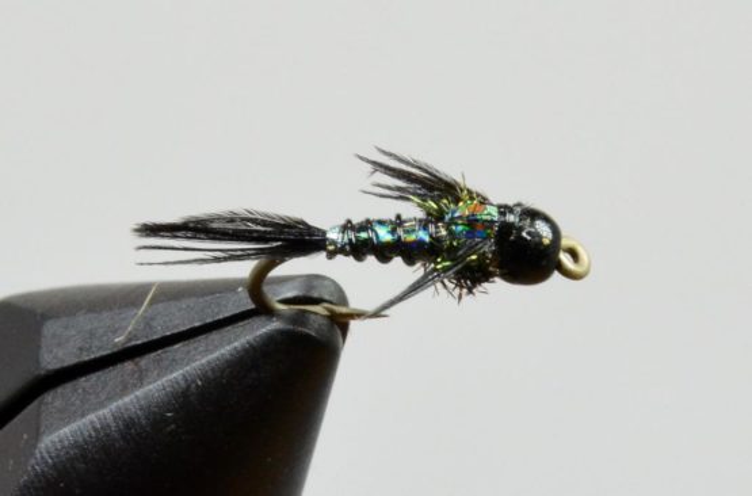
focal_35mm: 375
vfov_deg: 3.6
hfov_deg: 5.5
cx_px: 376
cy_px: 248
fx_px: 7807
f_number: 18
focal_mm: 250
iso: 1400
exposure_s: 1/30
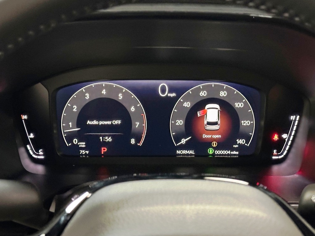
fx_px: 446
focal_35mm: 49
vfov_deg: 29.7
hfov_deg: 38.9
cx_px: 158
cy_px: 120
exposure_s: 1/24
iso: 640
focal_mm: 6.86
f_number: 1.78
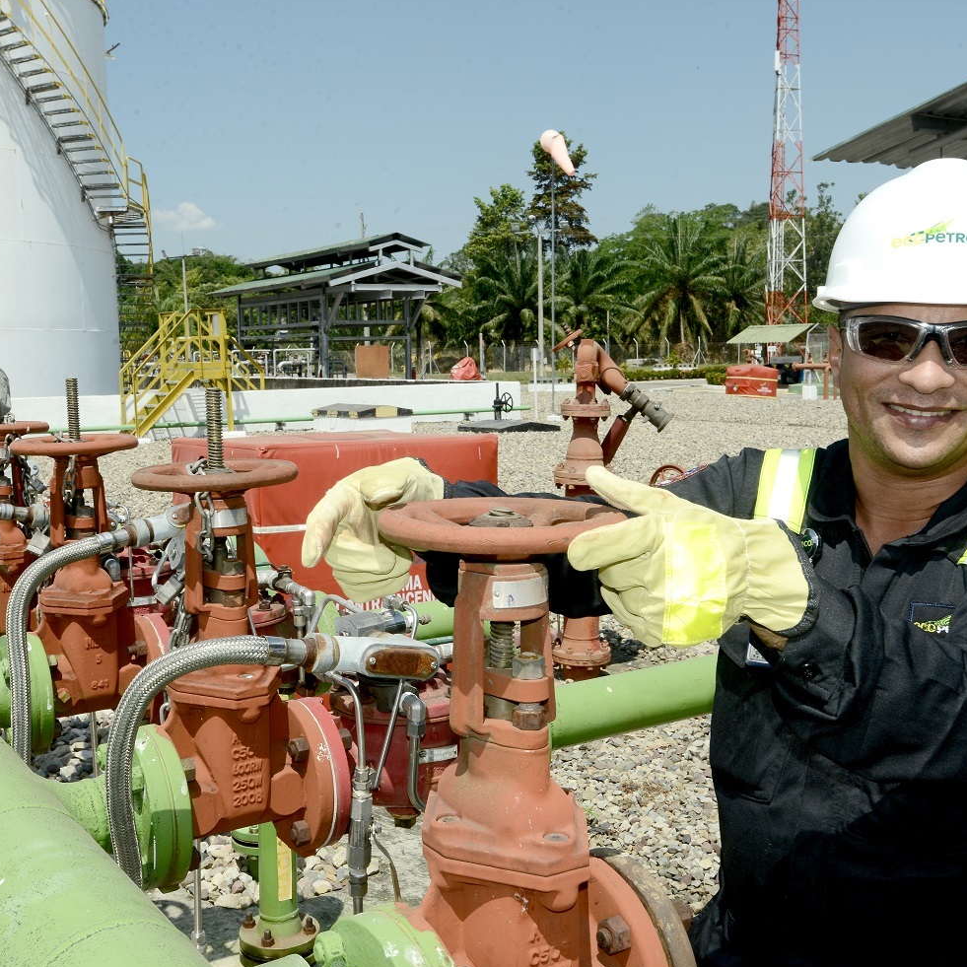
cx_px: 408
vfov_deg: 42.8
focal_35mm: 39
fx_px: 1233
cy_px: 487
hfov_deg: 42.7
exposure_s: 1/250
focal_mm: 30
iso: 250
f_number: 18
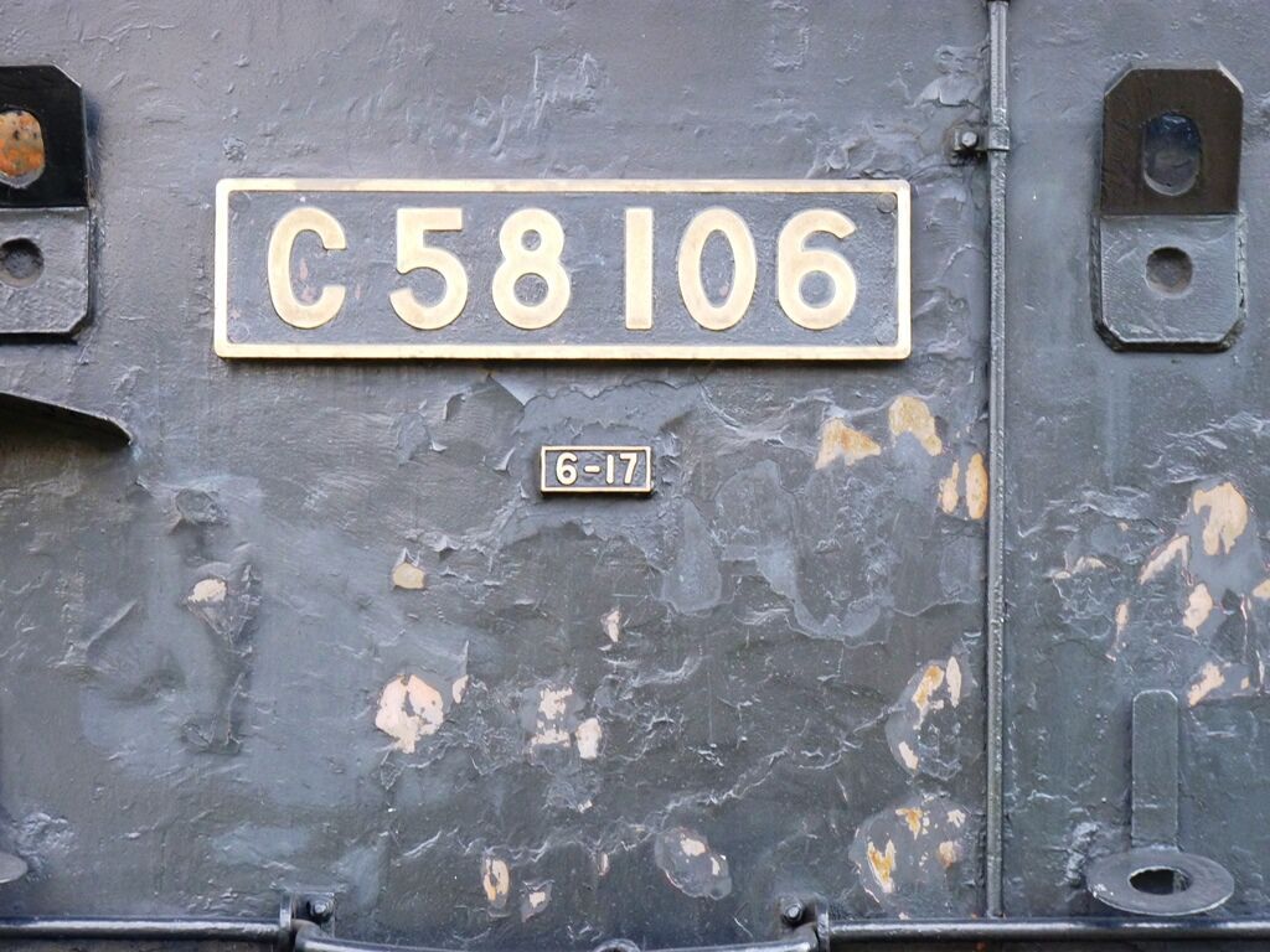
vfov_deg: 9.6
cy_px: 476
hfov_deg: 12.7
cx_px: 635
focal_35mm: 155
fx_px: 5687
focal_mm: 27.5
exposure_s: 1/50
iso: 250
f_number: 3.7
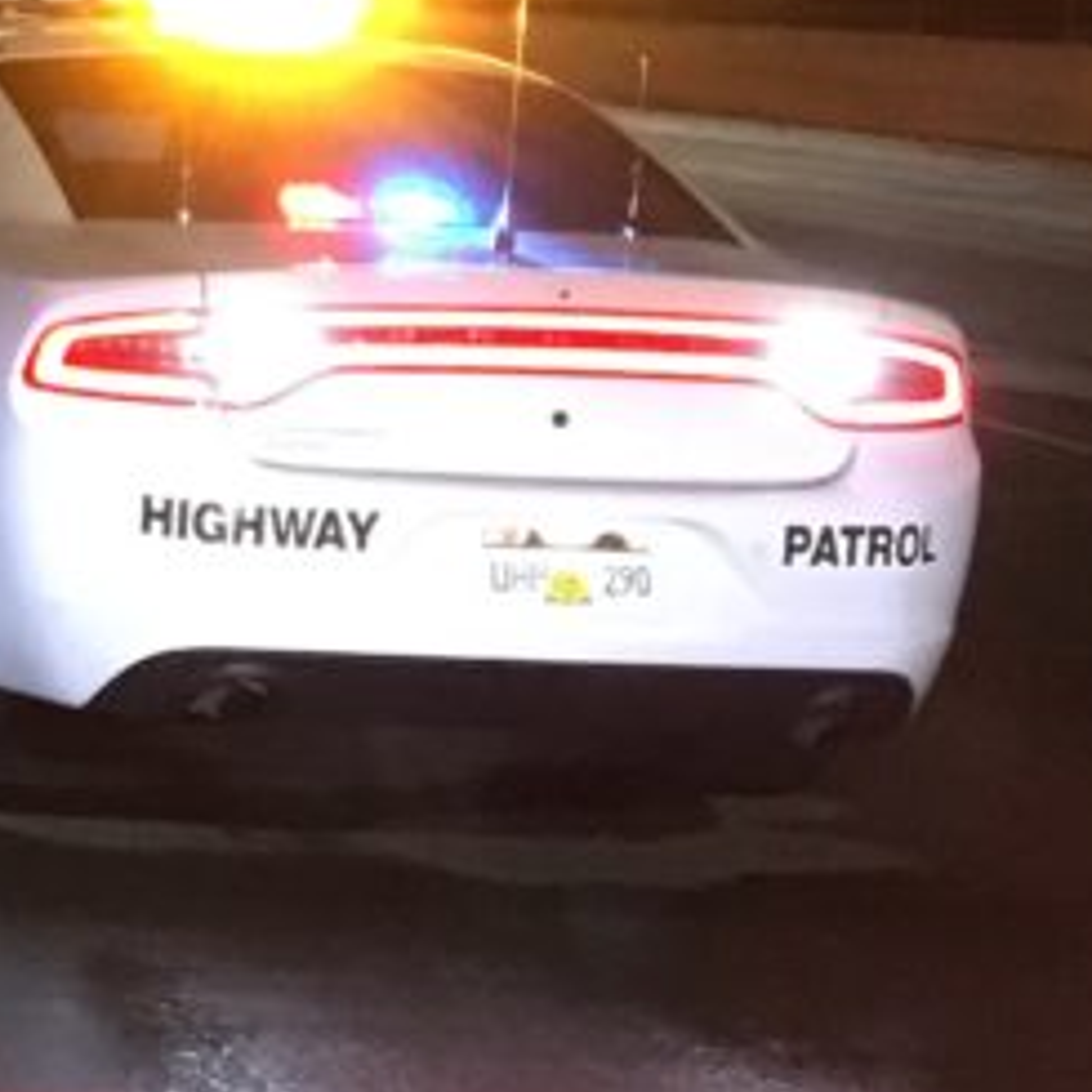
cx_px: -1123
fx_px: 3819
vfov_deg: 16.0
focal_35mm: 107
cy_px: 71
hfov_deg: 13.7
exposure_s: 1/15
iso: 320
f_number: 2.2
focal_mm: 4.15
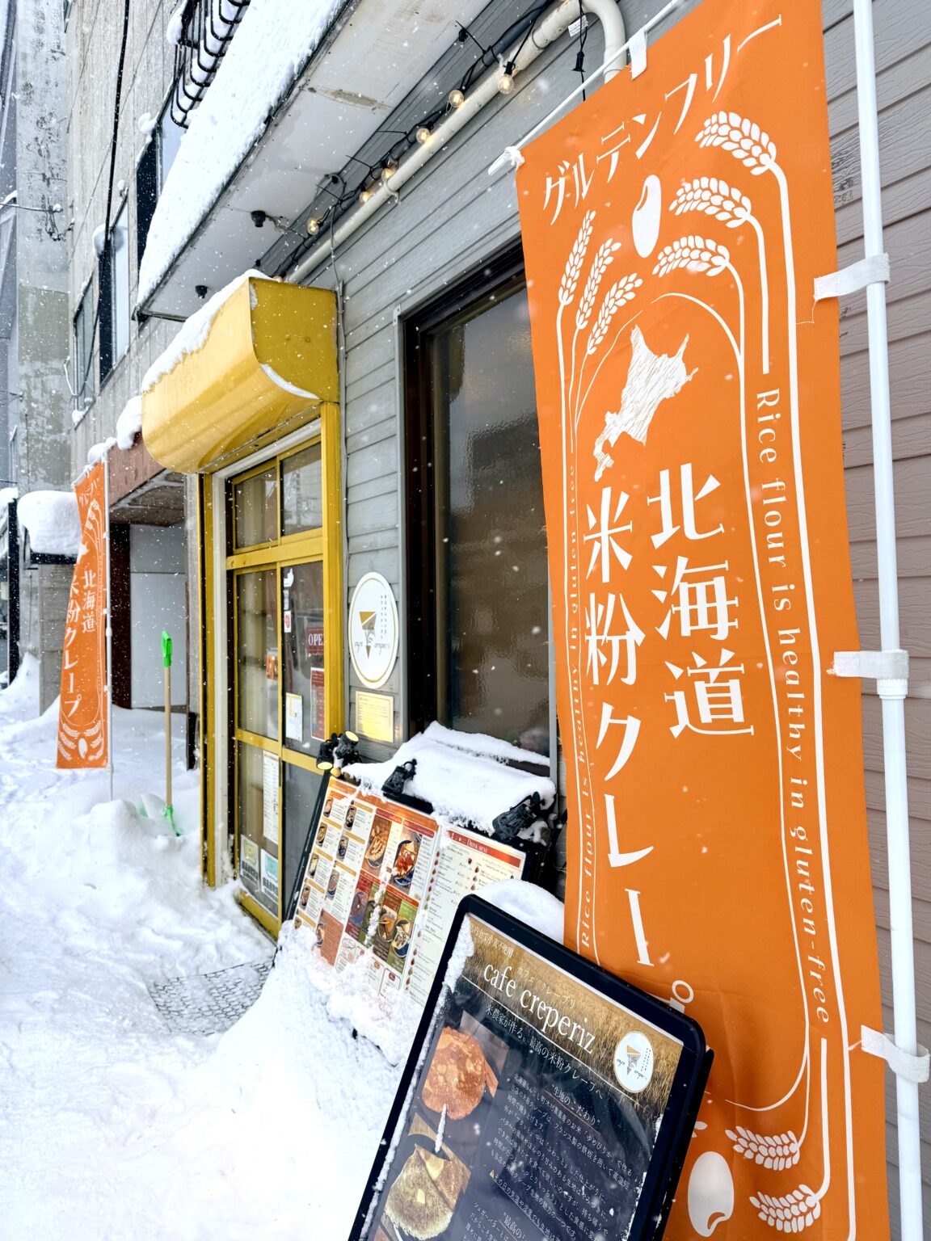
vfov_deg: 71.6
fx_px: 861
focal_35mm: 24
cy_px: 620
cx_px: 466
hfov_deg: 56.8
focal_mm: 6.76
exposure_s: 1/1139
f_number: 1.78
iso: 80
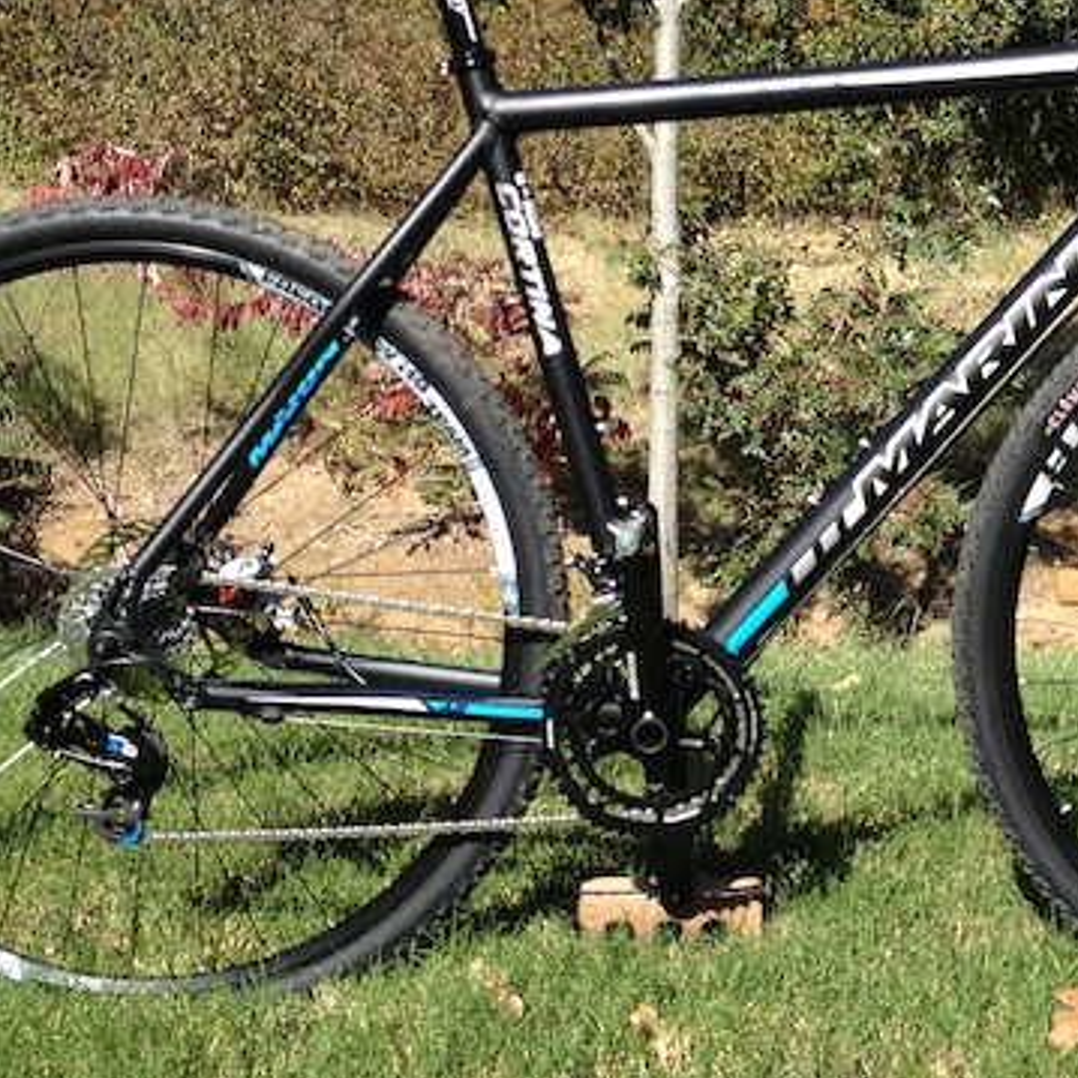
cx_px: 859
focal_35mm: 69
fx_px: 2431
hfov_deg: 24.6
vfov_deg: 24.9
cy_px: 366
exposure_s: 1/1227
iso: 50
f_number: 2.4
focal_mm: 4.28
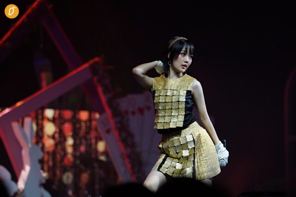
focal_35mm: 237
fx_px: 1944
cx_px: 148
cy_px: 98
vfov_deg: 5.8
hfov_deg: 8.7
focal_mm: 236.6
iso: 1250
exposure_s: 1/100
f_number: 6.3
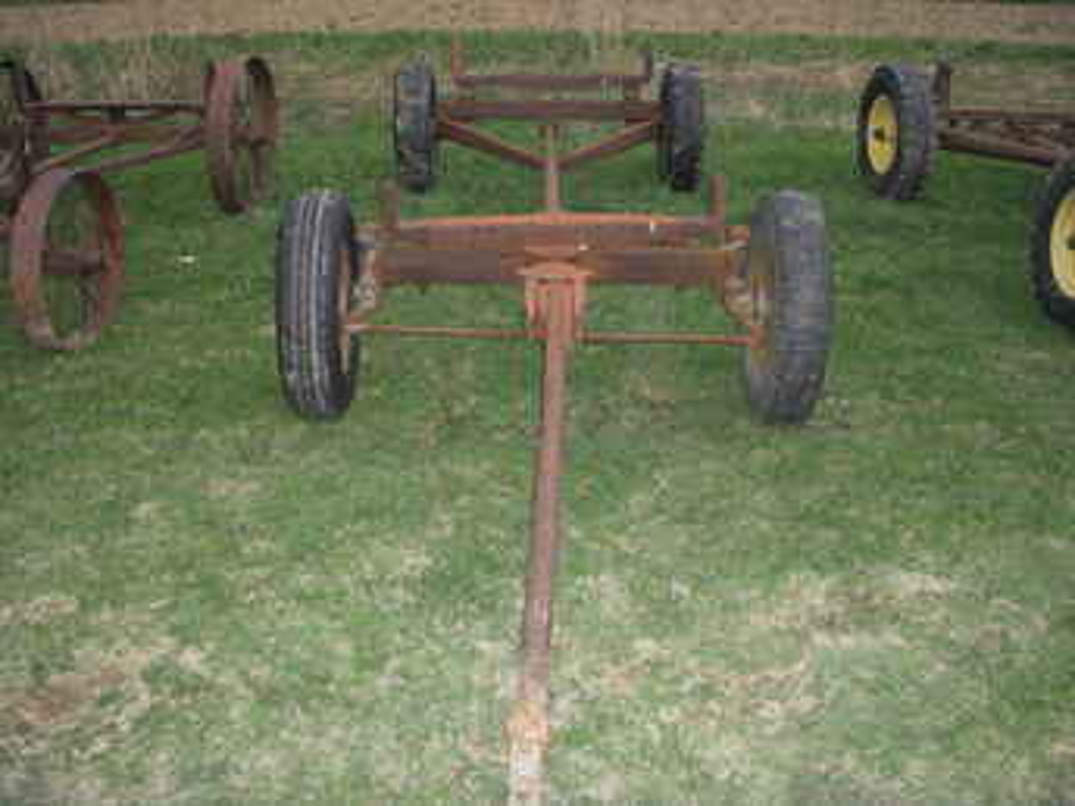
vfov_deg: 37.7
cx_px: 538
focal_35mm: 38
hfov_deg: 49.0
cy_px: 403
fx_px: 1180
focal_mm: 6.3
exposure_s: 1/250
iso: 800
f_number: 3.3
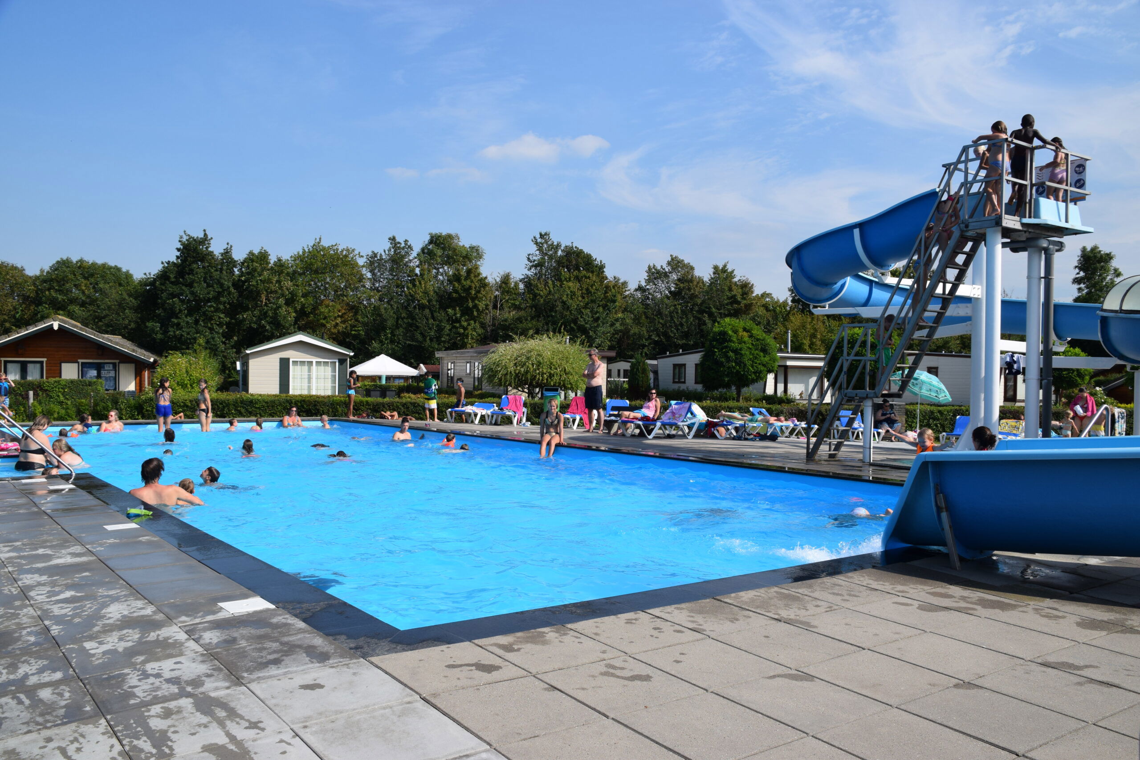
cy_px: 380
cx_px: 570
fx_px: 950
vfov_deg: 43.6
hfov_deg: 61.9
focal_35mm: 30
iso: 200
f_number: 10
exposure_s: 1/400
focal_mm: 20
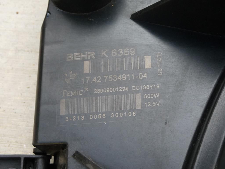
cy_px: 84
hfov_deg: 38.2
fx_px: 325
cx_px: 112
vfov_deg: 29.1
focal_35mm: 50
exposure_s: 1/100
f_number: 3.4
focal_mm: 5
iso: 100
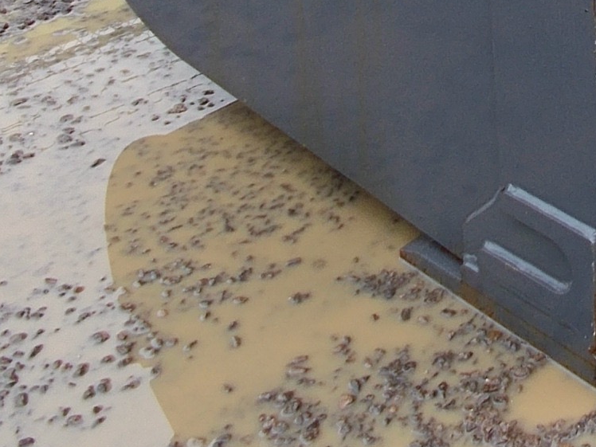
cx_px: 688
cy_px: -210
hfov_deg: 23.0
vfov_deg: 17.0
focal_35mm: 79
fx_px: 1360
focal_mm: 4.6
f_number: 3.2
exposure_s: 1/30
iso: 80
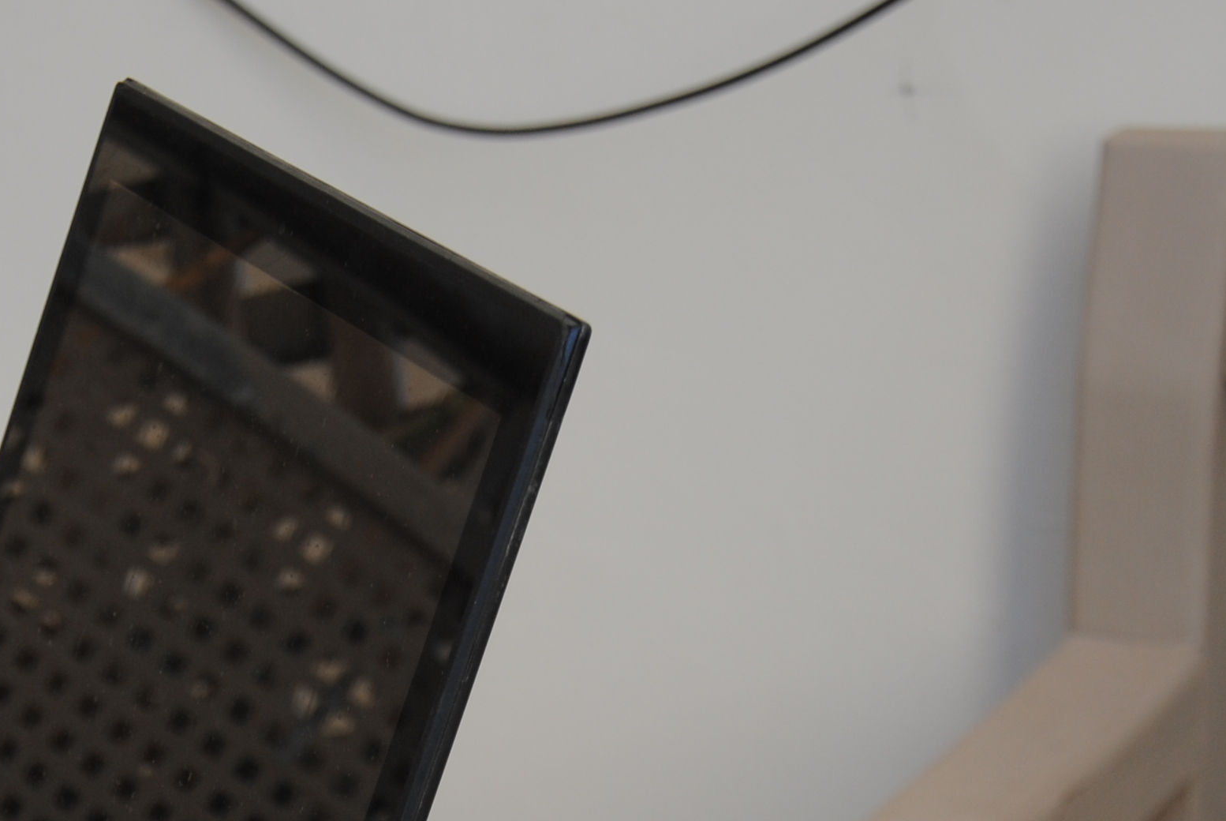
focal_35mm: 157
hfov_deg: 13.0
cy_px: 966
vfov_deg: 8.7
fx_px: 5353
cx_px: 234
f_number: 5.6
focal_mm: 42
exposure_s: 1/125
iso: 125
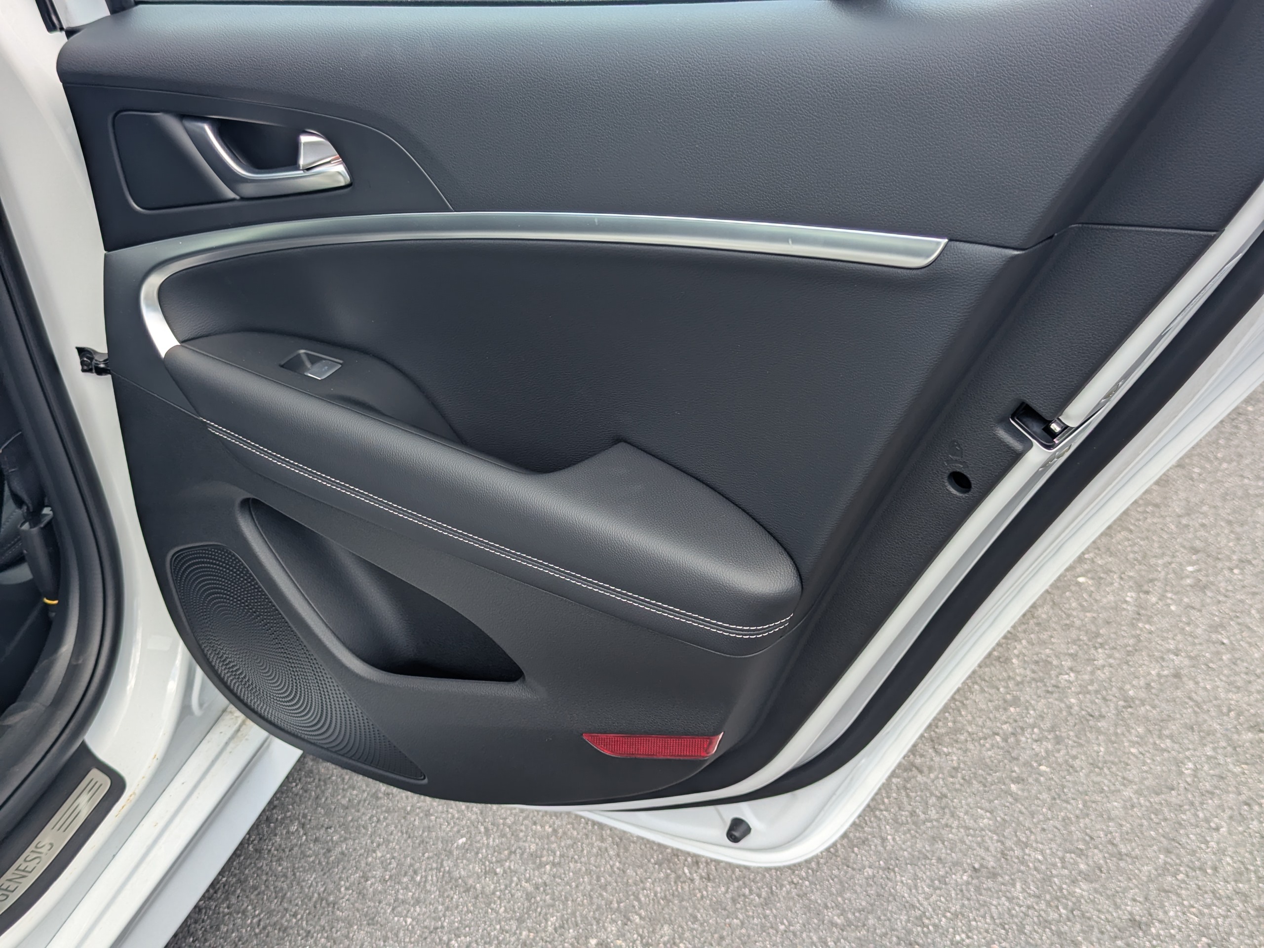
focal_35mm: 48
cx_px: 632
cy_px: 474
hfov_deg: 39.7
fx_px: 1753
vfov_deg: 30.3
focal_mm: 6.81
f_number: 1.85
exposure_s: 1/589
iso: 45
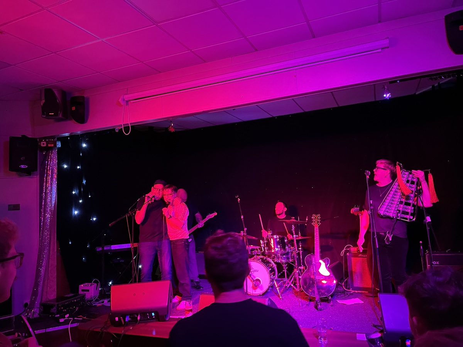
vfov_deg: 53.1
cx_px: 232
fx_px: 348
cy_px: 174
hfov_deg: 67.3
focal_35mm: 26
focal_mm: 5.1
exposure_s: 1/25
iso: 640
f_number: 1.6
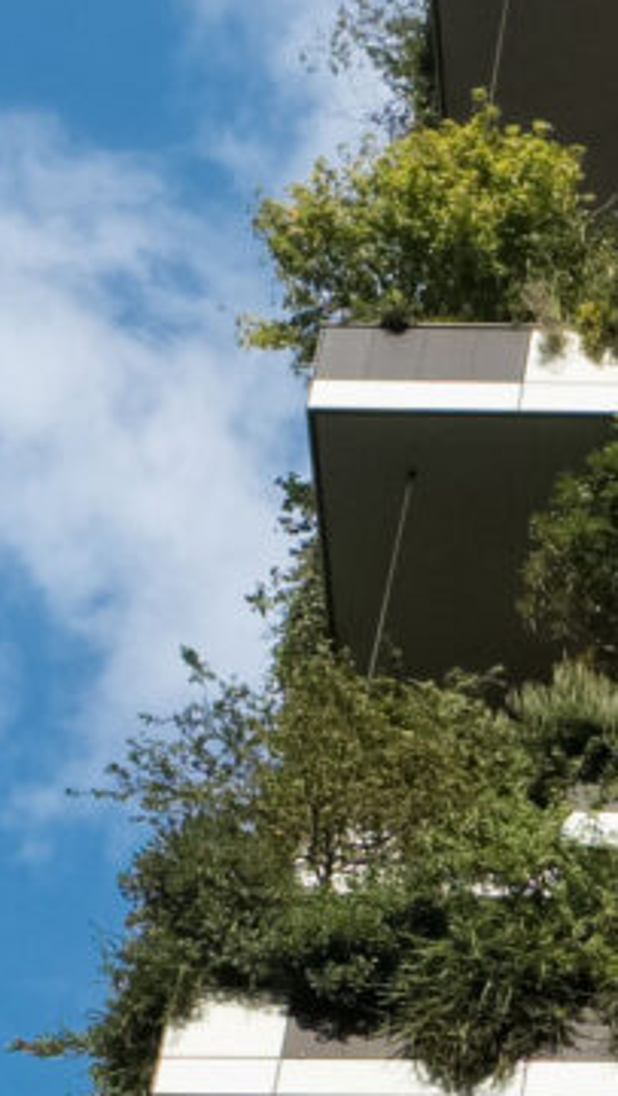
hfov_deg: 5.9
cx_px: 1298
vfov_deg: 10.3
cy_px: 1787
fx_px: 5845
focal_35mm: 201
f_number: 6.4
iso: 200
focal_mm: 18
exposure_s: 1/250
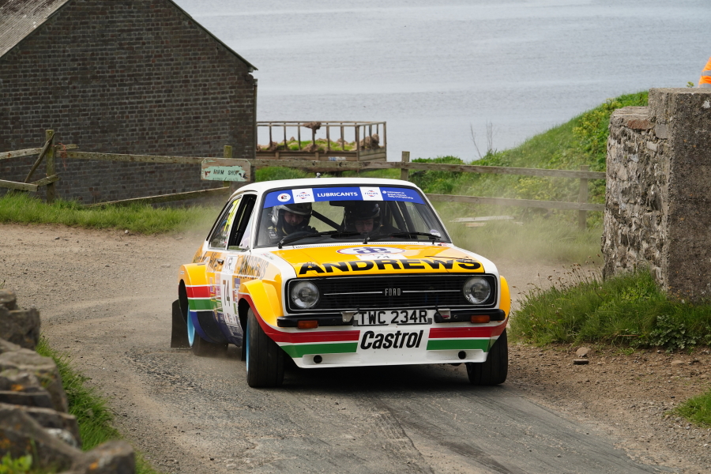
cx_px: 356
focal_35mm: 152
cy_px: 237
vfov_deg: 9.0
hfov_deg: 13.5
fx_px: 3002
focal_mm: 152
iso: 800
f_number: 11
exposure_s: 1/400
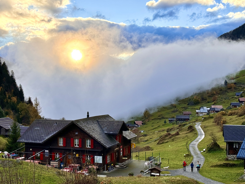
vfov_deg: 28.0
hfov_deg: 36.8
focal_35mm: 52
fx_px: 368
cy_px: 99
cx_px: 122
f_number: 1.78
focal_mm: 6.86
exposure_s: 1/1312
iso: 64
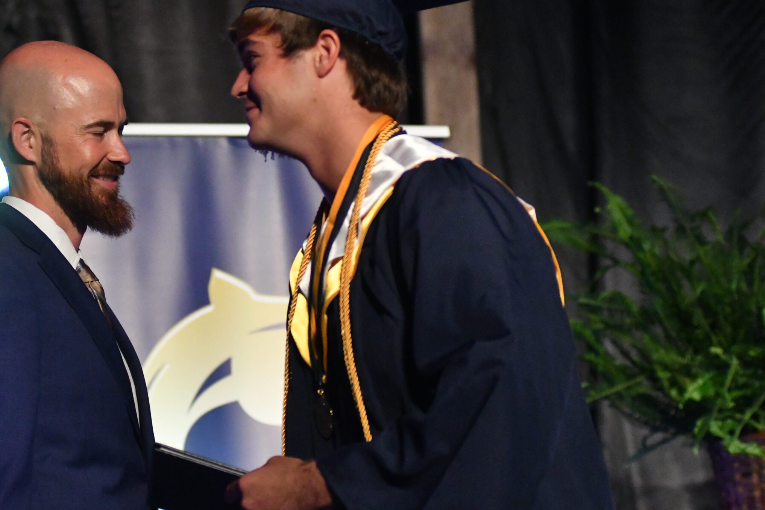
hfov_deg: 13.6
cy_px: 236
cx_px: 301
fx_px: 3209
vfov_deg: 9.1
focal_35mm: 151
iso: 8000
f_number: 2.8
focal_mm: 80
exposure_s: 1/640
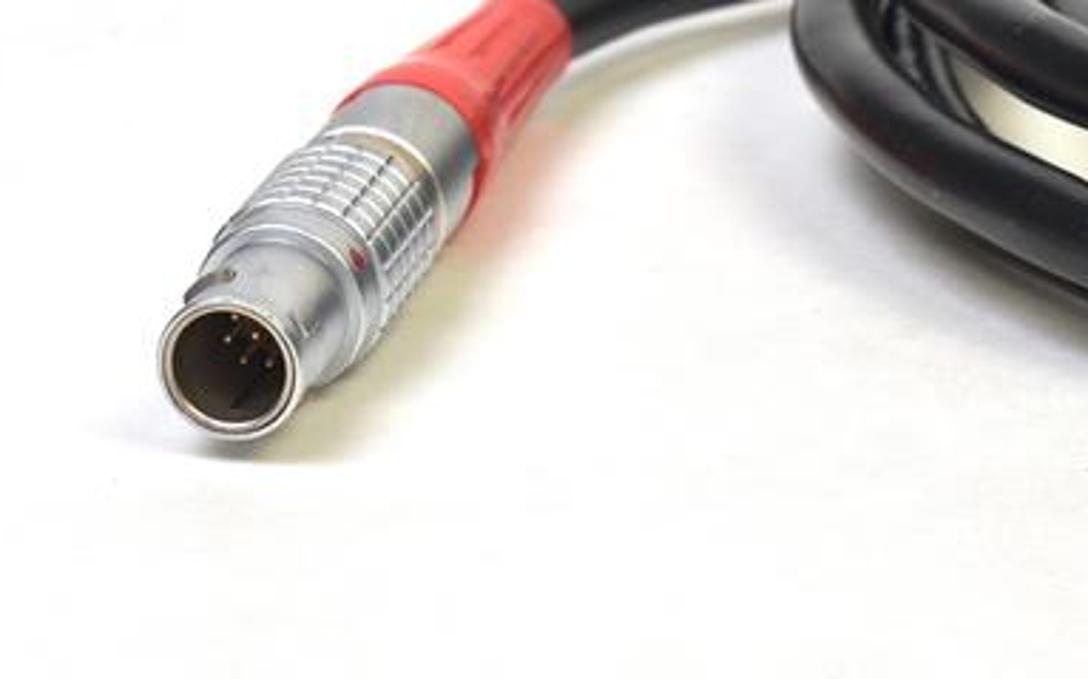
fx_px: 3906
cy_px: 205
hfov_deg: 15.8
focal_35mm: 132
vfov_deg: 9.9
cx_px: 423
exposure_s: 1/200
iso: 200
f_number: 13
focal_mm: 55
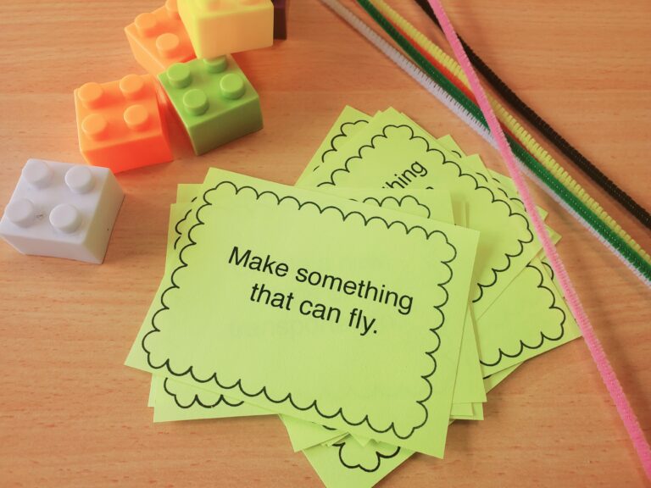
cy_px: 244
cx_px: 326
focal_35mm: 26
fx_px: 489
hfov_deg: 67.3
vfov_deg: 53.1
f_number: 2.4
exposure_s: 1/120
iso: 50
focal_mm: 4.3
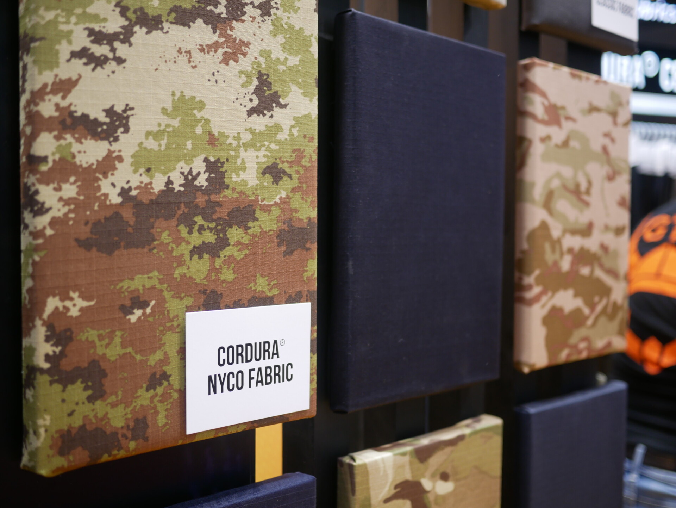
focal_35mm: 40
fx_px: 782
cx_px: 338
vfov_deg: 36.0
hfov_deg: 46.8
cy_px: 254
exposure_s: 1/80
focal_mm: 20
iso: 200
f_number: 1.7
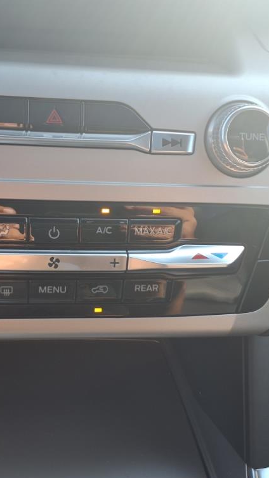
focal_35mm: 40
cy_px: 242
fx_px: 507
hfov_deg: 29.2
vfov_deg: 50.5
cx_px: 65
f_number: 1.9
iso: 40
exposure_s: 1/164
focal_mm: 3.58
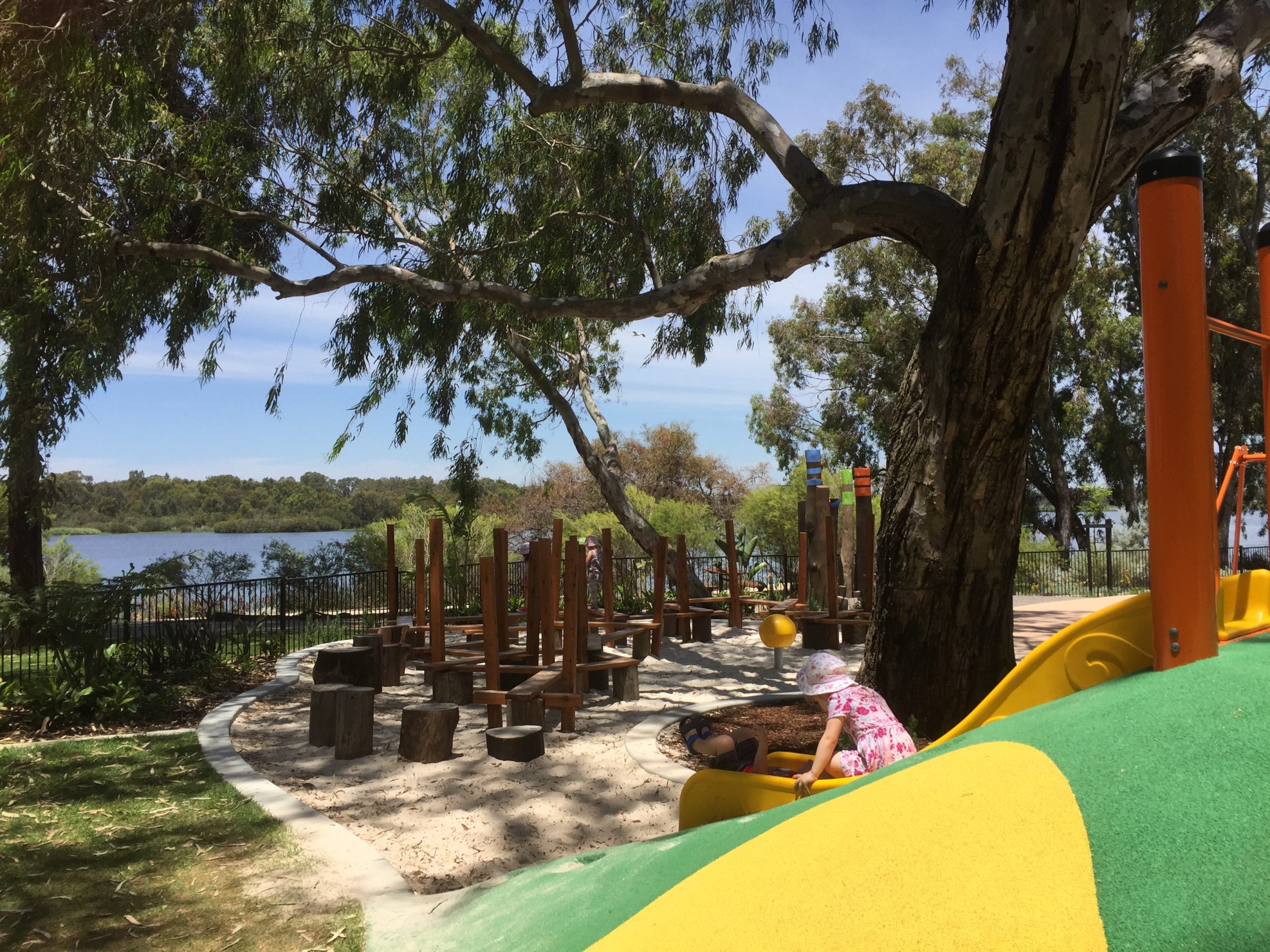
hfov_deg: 61.7
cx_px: 635
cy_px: 476
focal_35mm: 29
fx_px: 1064
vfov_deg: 48.2
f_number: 2.2
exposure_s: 1/2475
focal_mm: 4.15
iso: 32
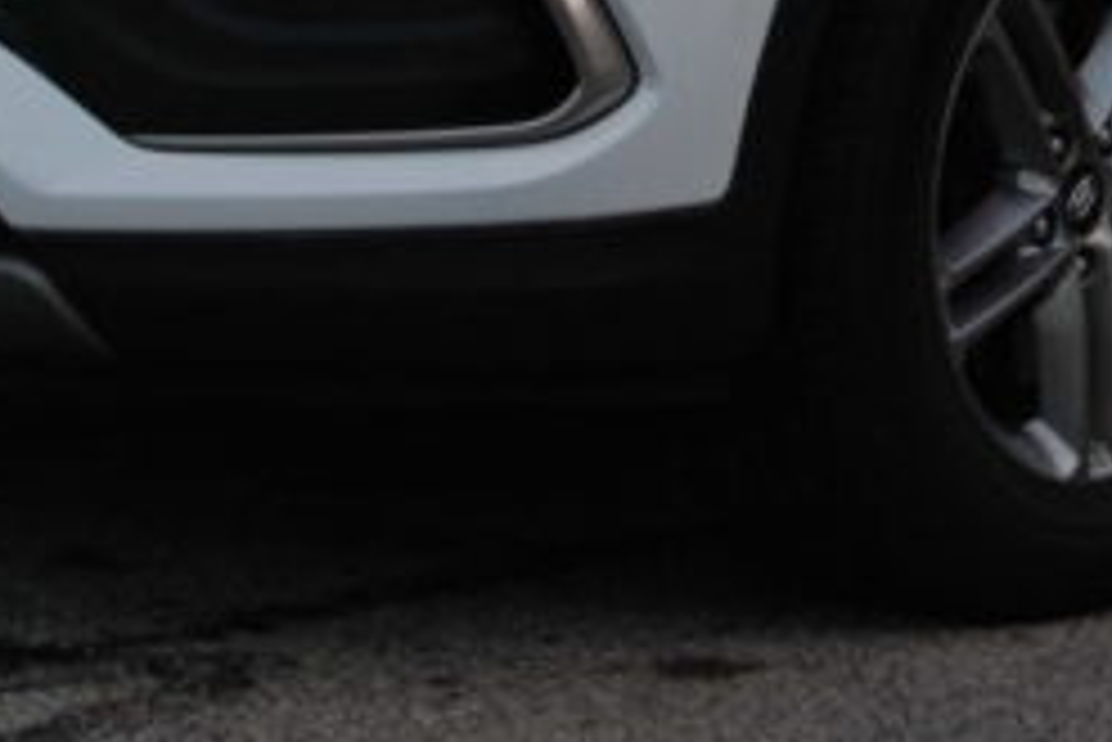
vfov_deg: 4.0
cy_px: -438
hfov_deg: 6.0
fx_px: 10572
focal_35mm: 342
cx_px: 1053
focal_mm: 55
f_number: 4.5
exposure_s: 1/60
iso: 400
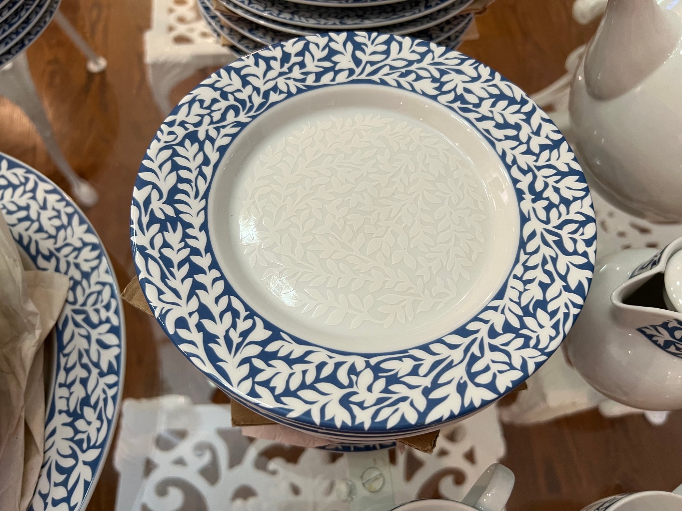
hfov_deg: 67.3
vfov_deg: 53.1
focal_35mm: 26
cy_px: 256
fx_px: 512
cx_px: 341
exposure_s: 1/60
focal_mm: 5.7
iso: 125
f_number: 1.5
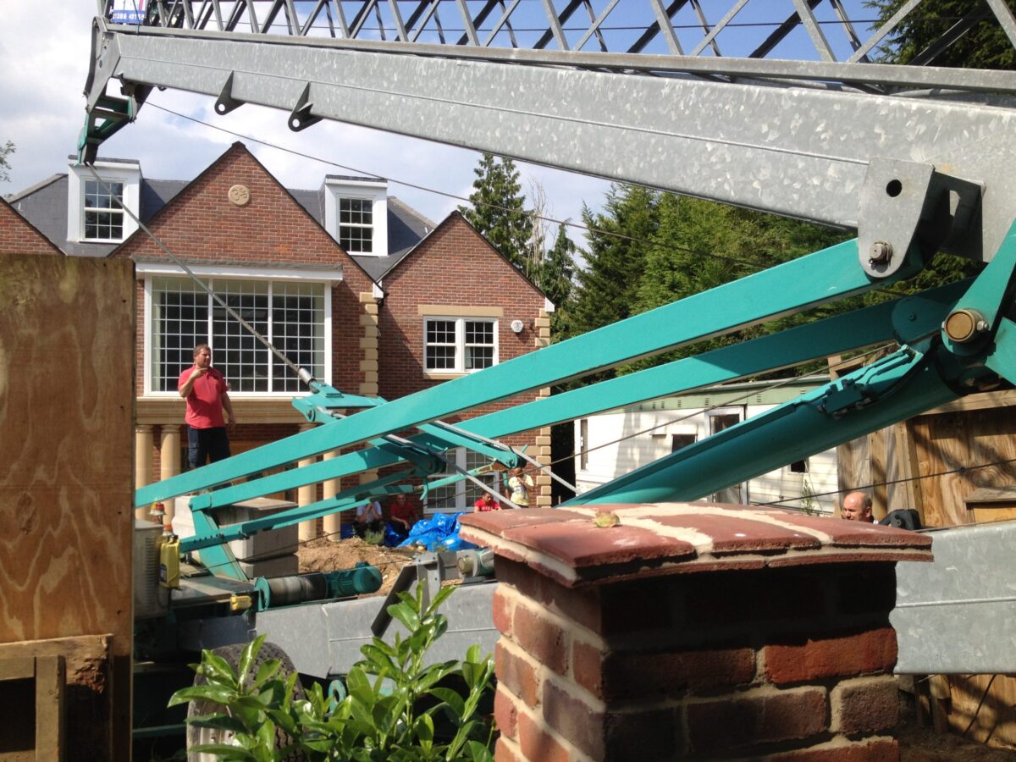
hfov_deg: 52.6
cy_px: 381
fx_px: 1027
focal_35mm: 35
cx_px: 508
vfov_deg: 40.7
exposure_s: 1/1381
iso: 64
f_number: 2.4
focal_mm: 4.28
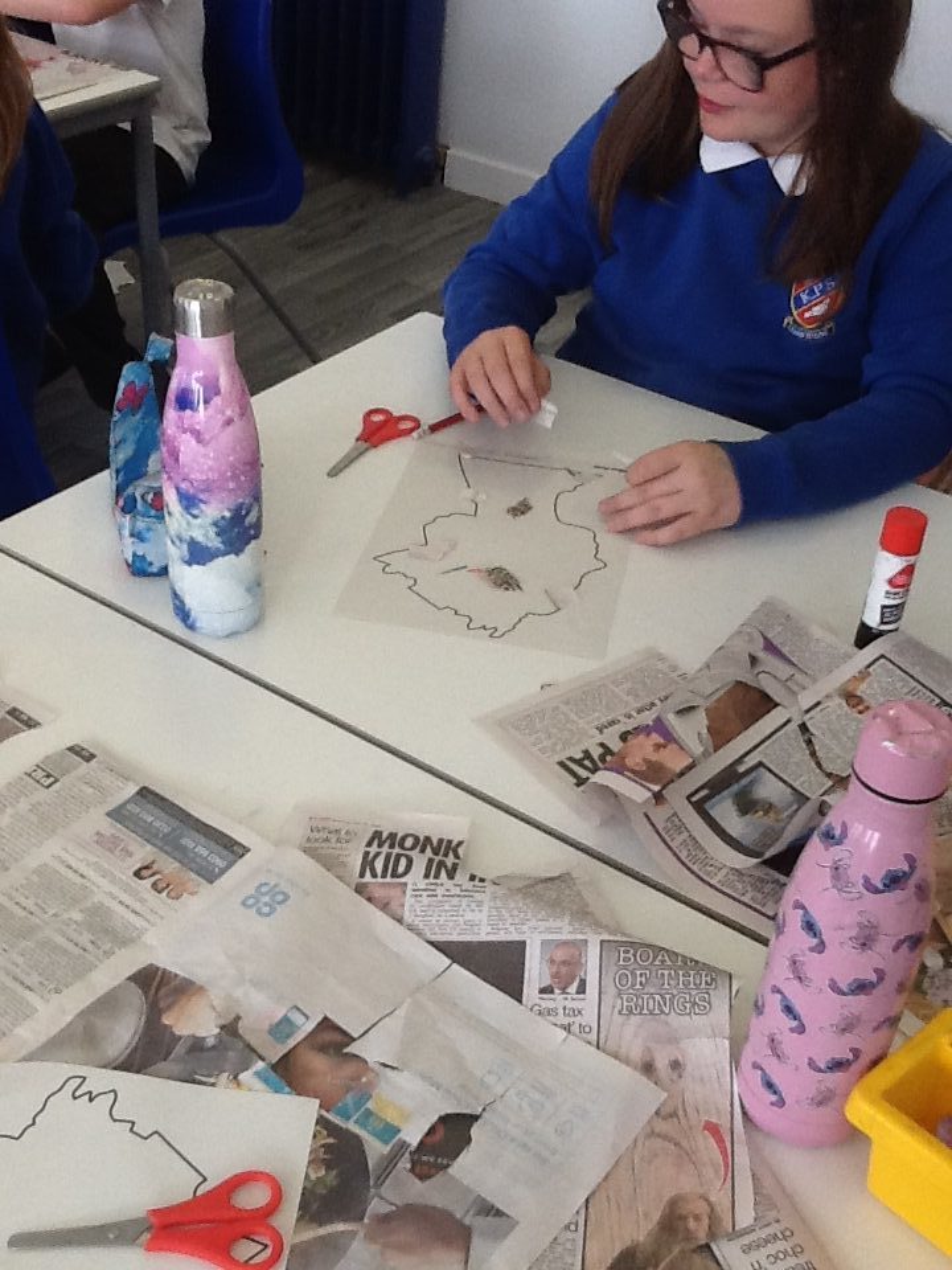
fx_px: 1613
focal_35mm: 44
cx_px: 476
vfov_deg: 42.9
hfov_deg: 32.9
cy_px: 635
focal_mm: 2.03
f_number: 2.4
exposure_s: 1/120
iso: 64
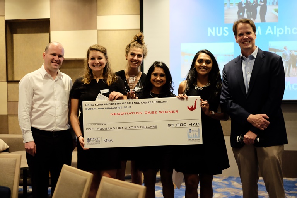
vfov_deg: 25.5
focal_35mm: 53
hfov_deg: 37.5
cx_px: 148
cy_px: 99
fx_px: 437
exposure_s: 1/680
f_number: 1.4
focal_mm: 35
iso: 3200
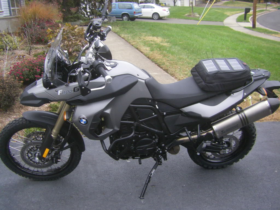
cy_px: 105
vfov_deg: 37.7
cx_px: 140
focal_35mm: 38
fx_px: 307
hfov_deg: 49.0
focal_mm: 6.3
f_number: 3.5
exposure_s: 1/50
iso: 320
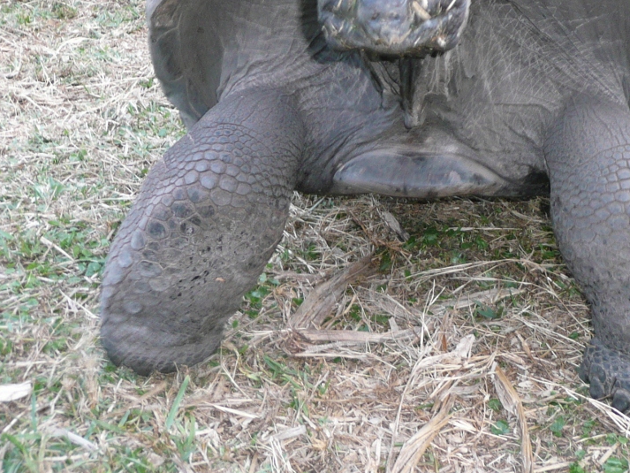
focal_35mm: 61
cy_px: 113
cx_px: 409
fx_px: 1110
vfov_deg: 23.8
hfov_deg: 31.5
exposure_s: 1/30
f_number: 3.6
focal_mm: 5.5
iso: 125
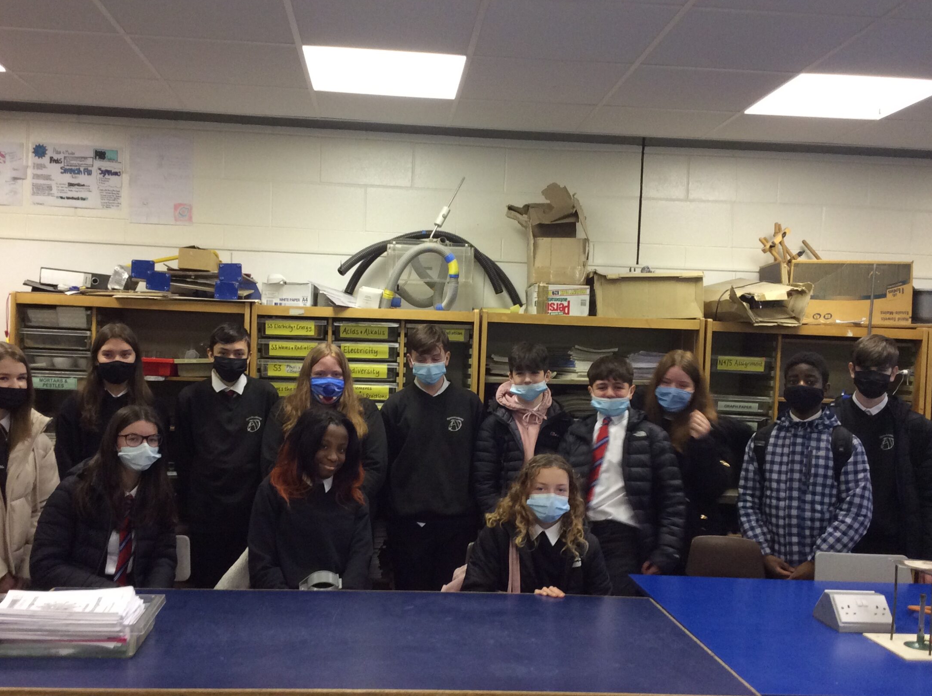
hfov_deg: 49.0
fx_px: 1022
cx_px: 441
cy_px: 395
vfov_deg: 37.6
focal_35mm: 38
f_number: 2.4
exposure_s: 1/25
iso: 100
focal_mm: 3.3
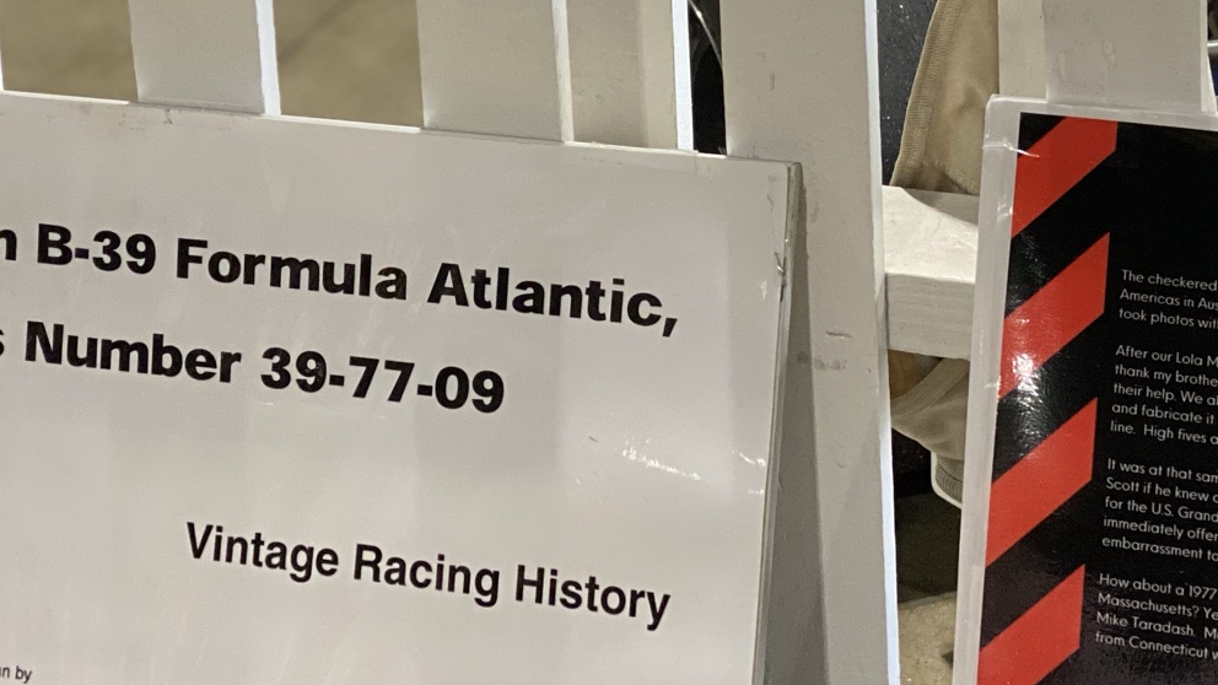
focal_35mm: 117
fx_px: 3779
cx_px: 609
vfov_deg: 10.1
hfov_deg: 18.3
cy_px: -231
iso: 160
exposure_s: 1/120
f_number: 2
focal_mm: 6
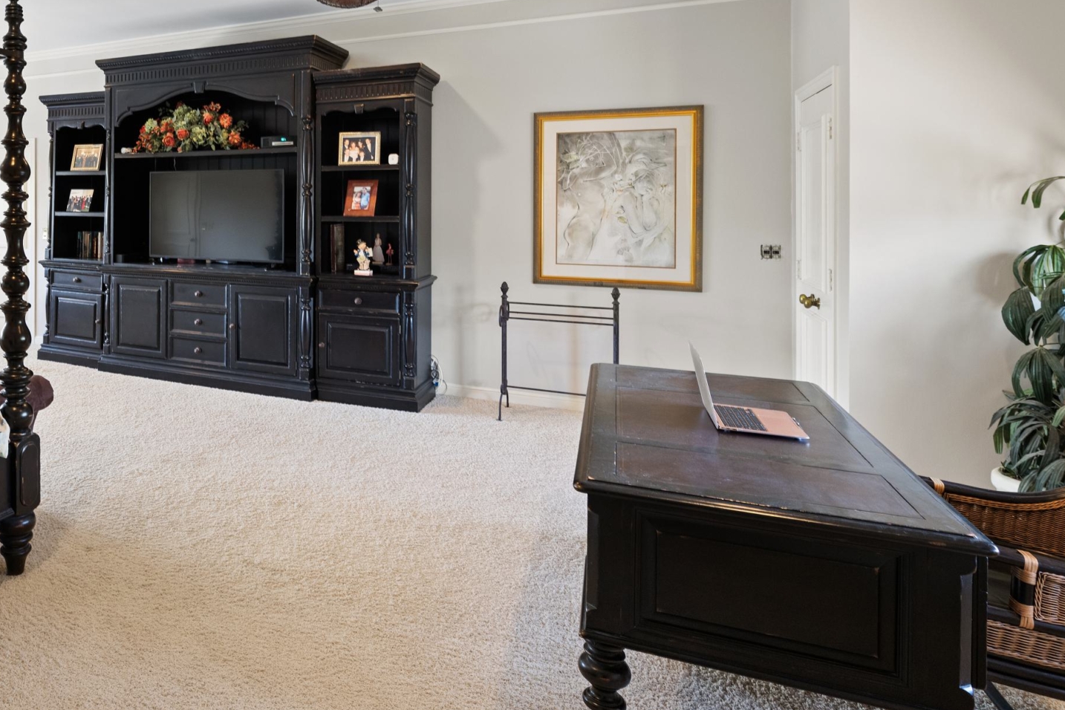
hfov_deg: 64.3
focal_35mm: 25
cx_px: 193
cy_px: 176
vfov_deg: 49.2
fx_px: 740
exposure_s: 1/3
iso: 320
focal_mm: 14
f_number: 5.6
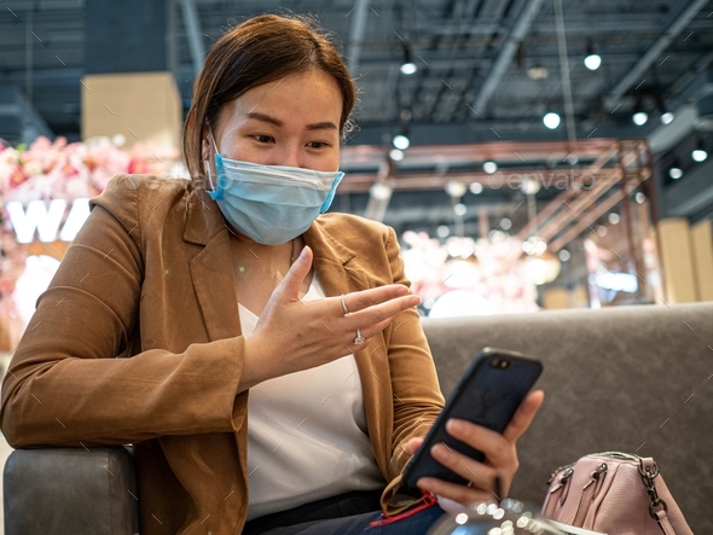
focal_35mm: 50
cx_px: 356
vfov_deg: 29.1
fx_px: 1030
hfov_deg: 38.2
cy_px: 268
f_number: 1.8
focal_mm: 25
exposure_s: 1/60
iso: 320
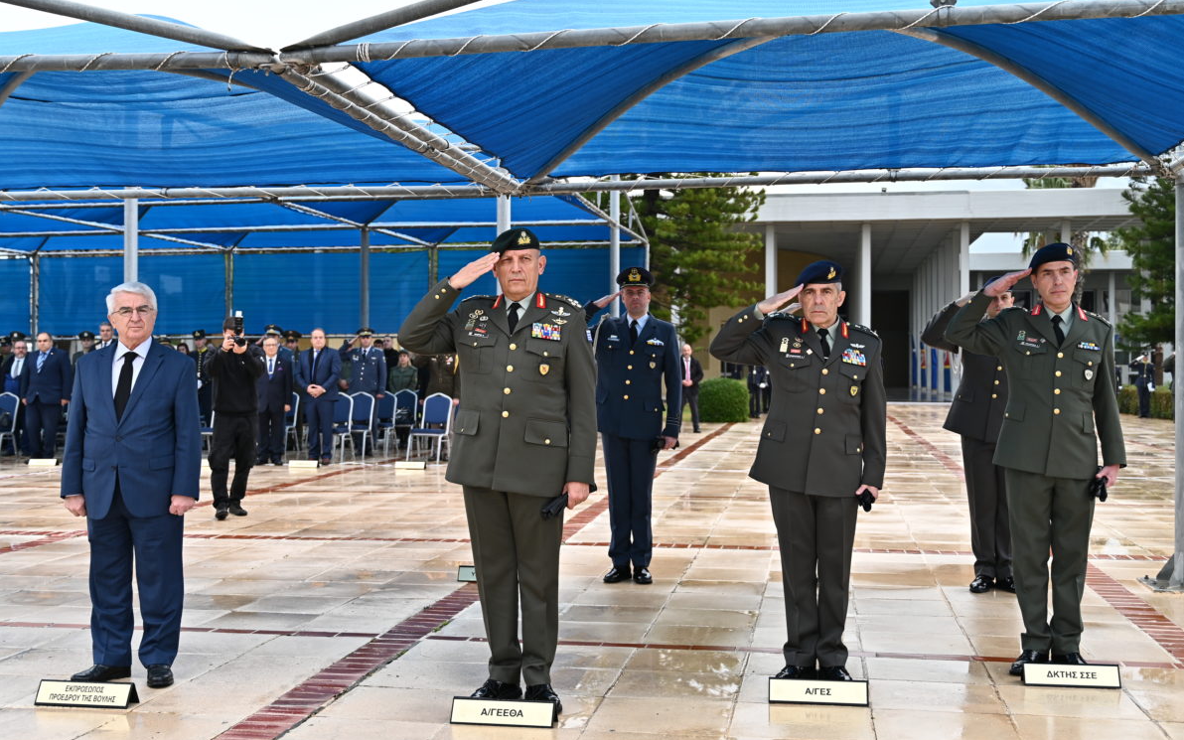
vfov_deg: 31.2
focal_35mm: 41
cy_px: 354
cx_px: 595
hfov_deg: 48.2
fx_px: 1323
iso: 100
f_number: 4
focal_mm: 40
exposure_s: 1/200
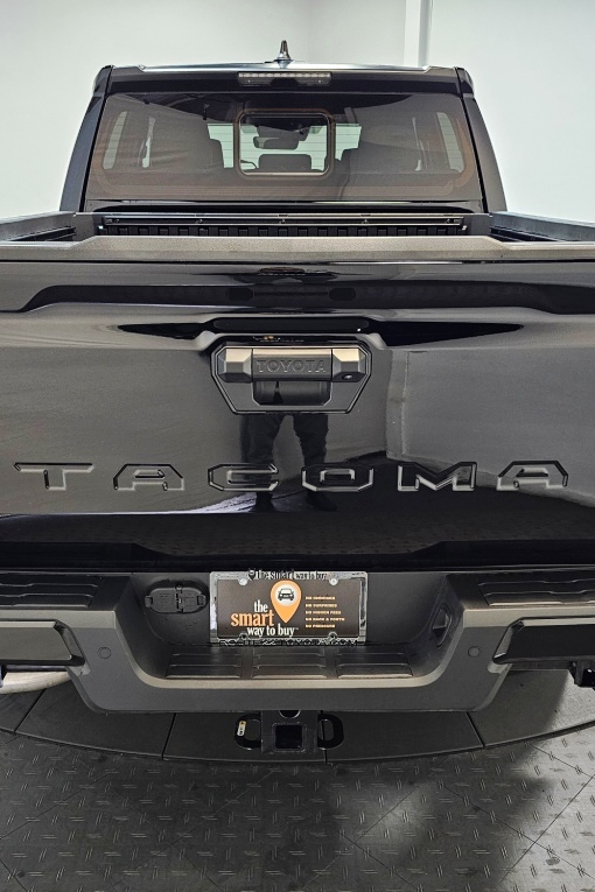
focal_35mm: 32
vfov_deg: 58.7
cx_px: 281
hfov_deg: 41.1
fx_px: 793
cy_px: 447
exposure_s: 1/24
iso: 500
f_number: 1.7
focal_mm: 6.3
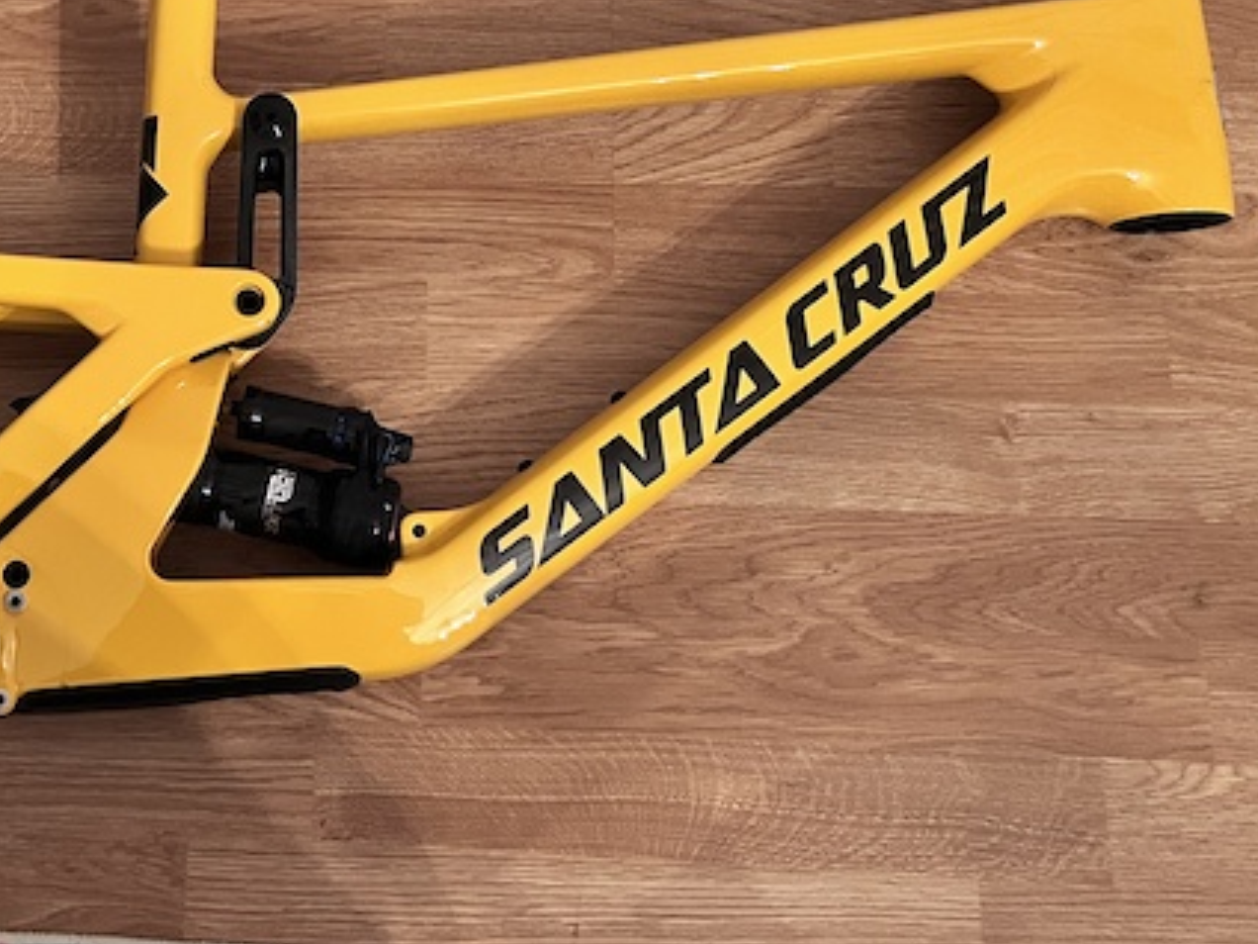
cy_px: 273
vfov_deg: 29.3
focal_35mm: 49
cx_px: 223
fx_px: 1781
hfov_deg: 37.3
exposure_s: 1/40
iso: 500
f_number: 1.5
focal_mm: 5.7
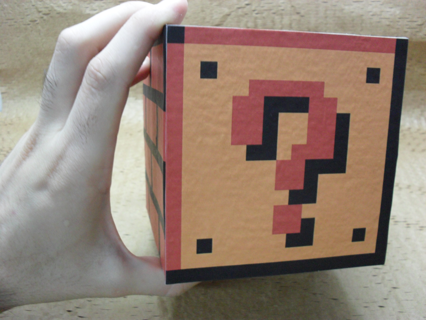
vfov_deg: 40.7
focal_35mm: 35
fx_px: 431
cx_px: 213
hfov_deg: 52.6
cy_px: 160
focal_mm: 6.3
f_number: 3.2
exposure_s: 1/15
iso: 240
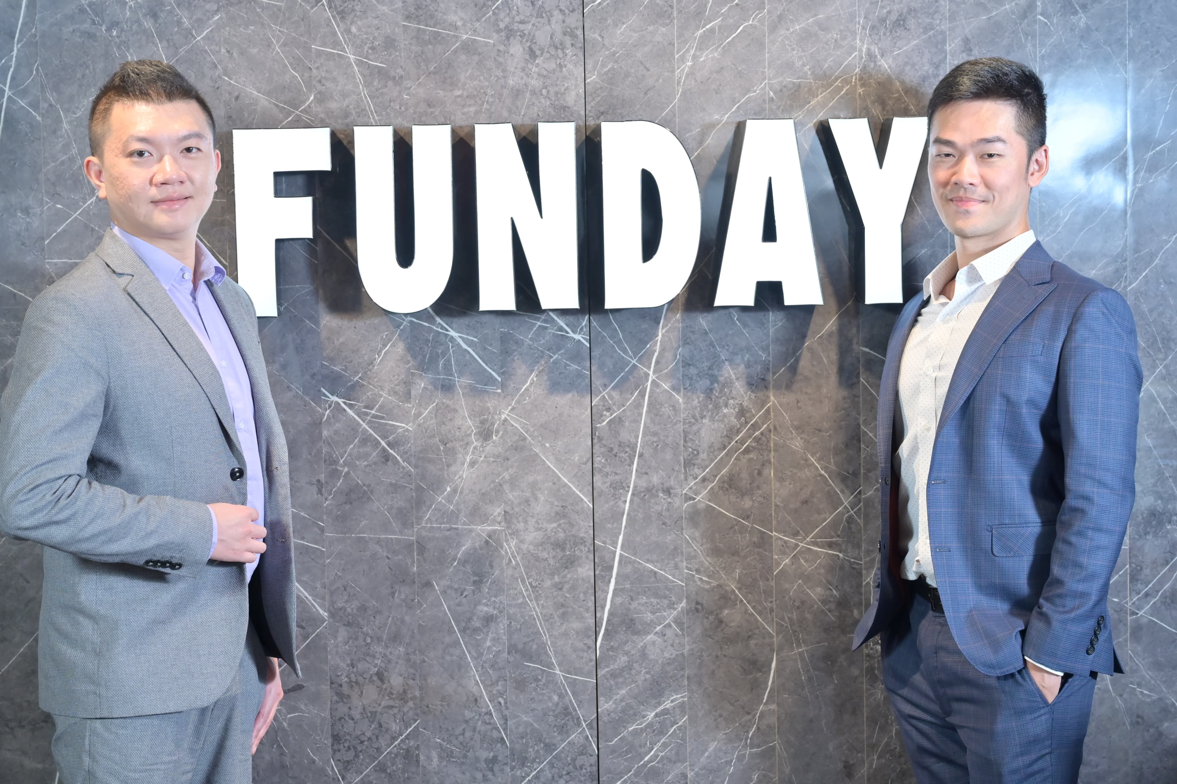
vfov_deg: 20.0
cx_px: 588
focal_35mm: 68
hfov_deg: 29.7
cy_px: 392
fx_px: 2222
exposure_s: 1/200
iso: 1000
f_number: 4
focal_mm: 68
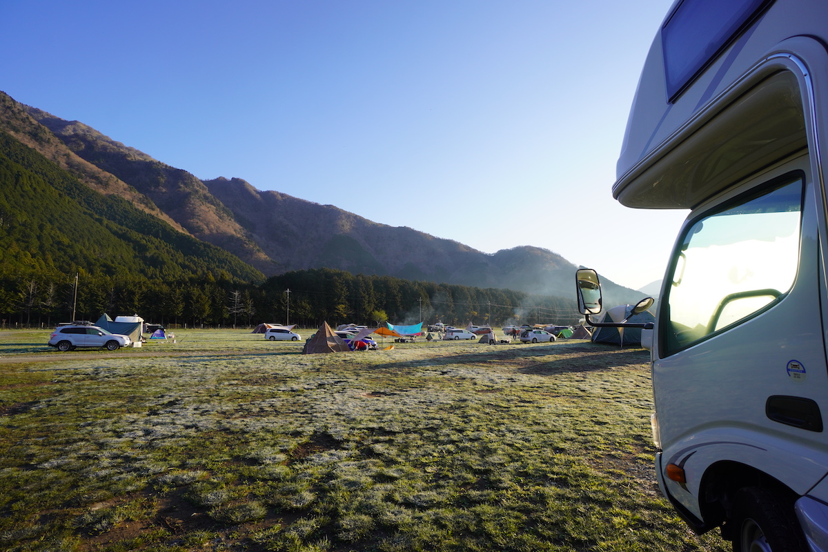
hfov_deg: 95.0
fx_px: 379
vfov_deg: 72.1
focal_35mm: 16
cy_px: 276
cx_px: 414
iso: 100
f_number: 7.1
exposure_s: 1/100
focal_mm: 11
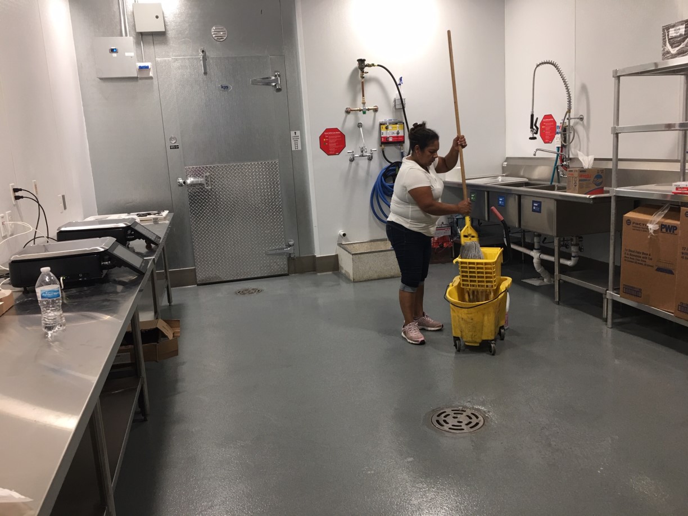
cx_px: 344
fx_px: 576
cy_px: 258
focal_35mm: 29
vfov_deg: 48.2
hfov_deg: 61.7
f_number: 2.2
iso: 32
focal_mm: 4.15
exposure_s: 1/15
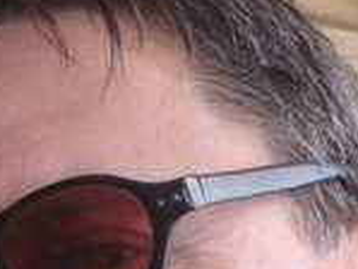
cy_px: 416
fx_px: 1749
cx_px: 89
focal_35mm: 169
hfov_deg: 11.7
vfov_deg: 8.6
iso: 80
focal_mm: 7.57
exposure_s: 1/160
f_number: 5
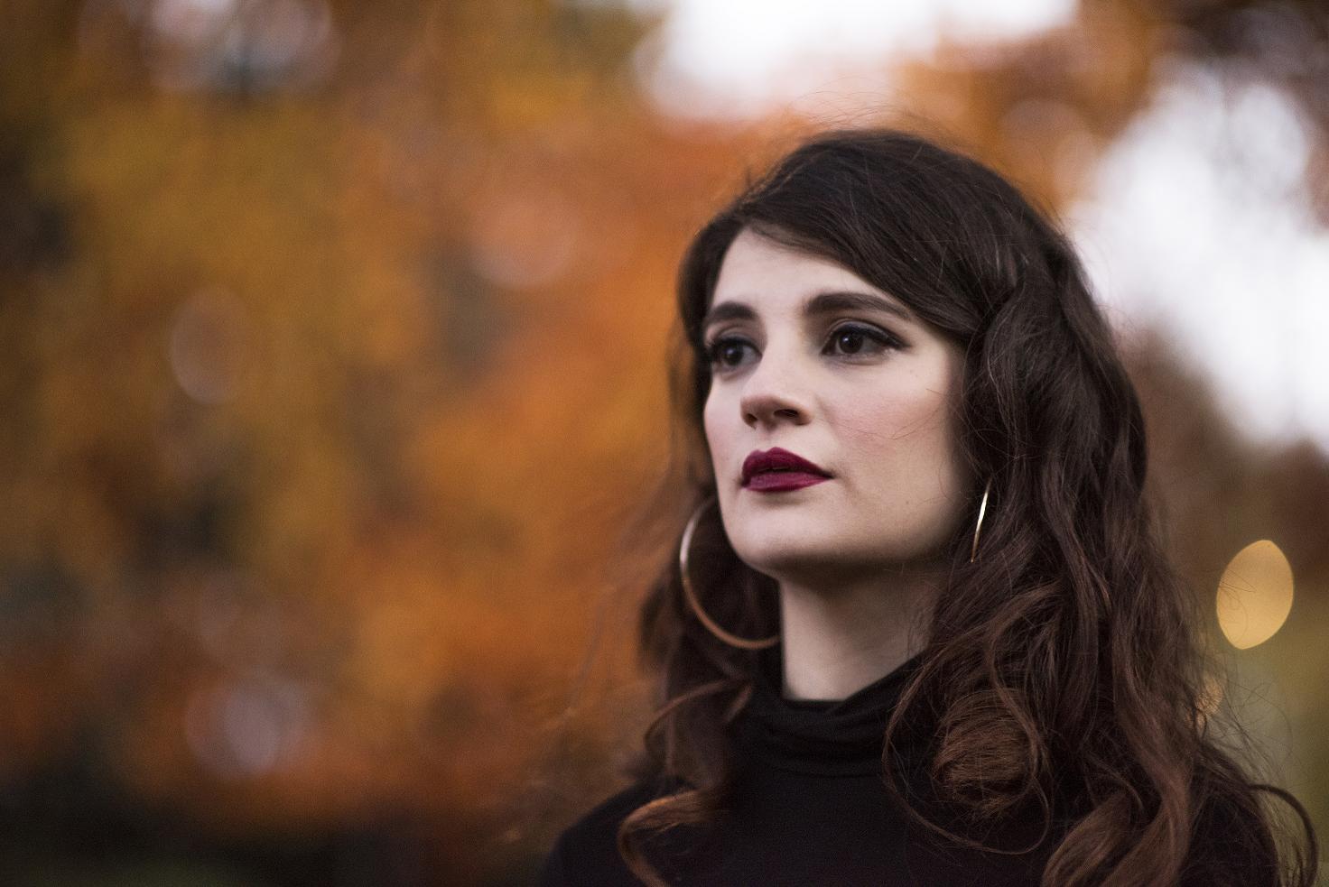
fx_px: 3139
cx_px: 664
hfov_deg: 23.9
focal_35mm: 85
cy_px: 444
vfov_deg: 16.1
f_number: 1.4
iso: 1800
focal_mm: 85
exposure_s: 1/100
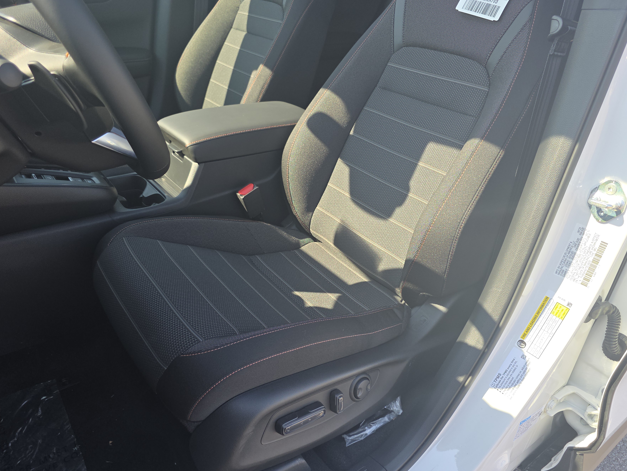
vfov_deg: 53.0
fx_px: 471
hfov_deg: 67.3
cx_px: 324
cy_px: 246
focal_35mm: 26
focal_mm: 6.3
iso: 25
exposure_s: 1/359
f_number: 1.7
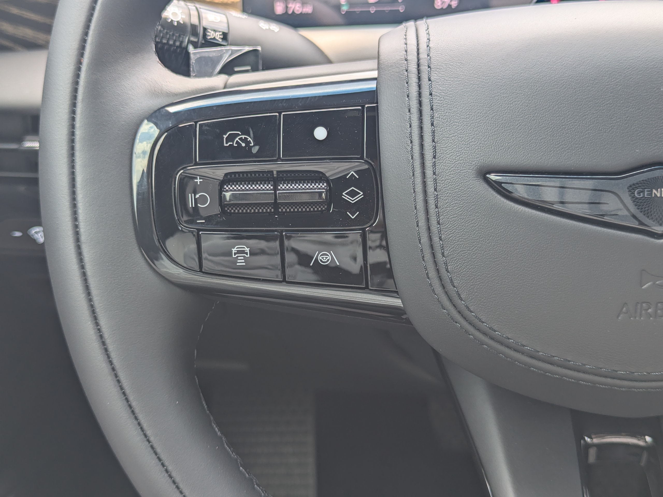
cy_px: 248
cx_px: 332
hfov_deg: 39.7
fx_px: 919
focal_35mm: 48
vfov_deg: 30.3
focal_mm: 6.81
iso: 42
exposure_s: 1/93.3
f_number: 1.85
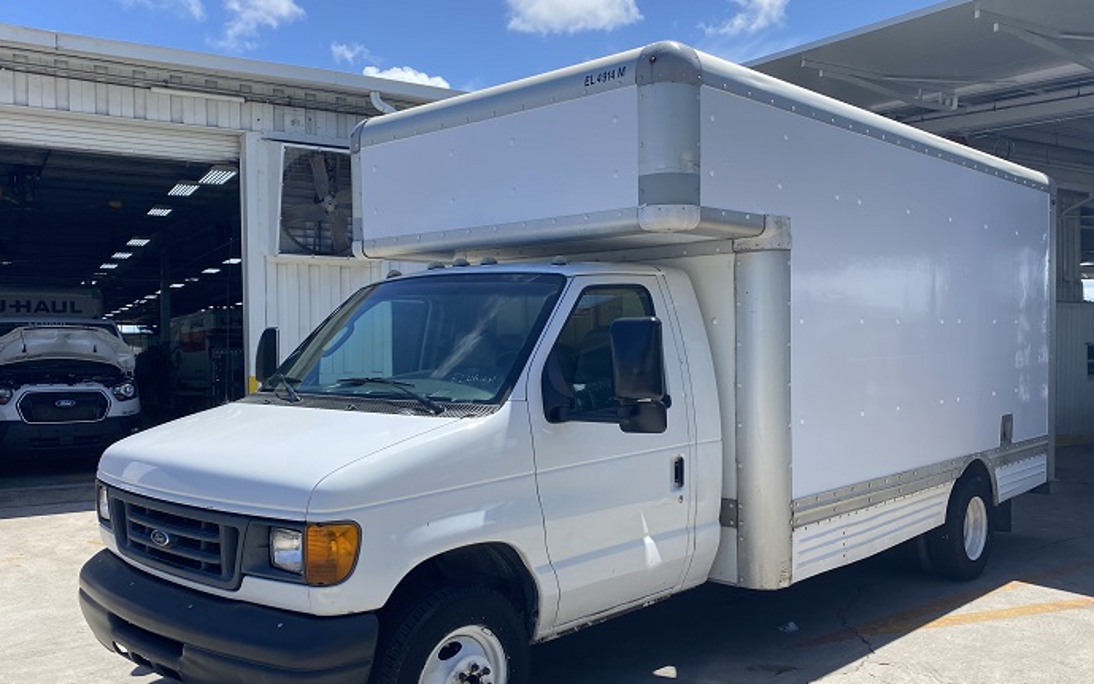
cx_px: 564
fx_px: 954
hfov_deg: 59.6
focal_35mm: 32
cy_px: 375
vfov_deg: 39.4
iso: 32
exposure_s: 1/2513
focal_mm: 4.25
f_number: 1.8
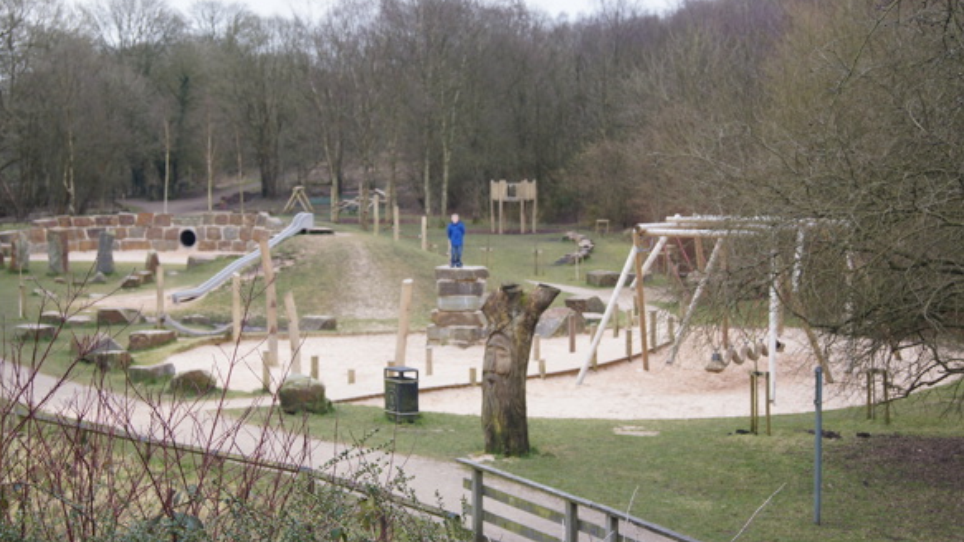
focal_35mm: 63
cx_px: 482
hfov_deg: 33.3
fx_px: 1610
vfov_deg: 19.1
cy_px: 243
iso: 200
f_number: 5.6
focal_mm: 40
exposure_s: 1/80
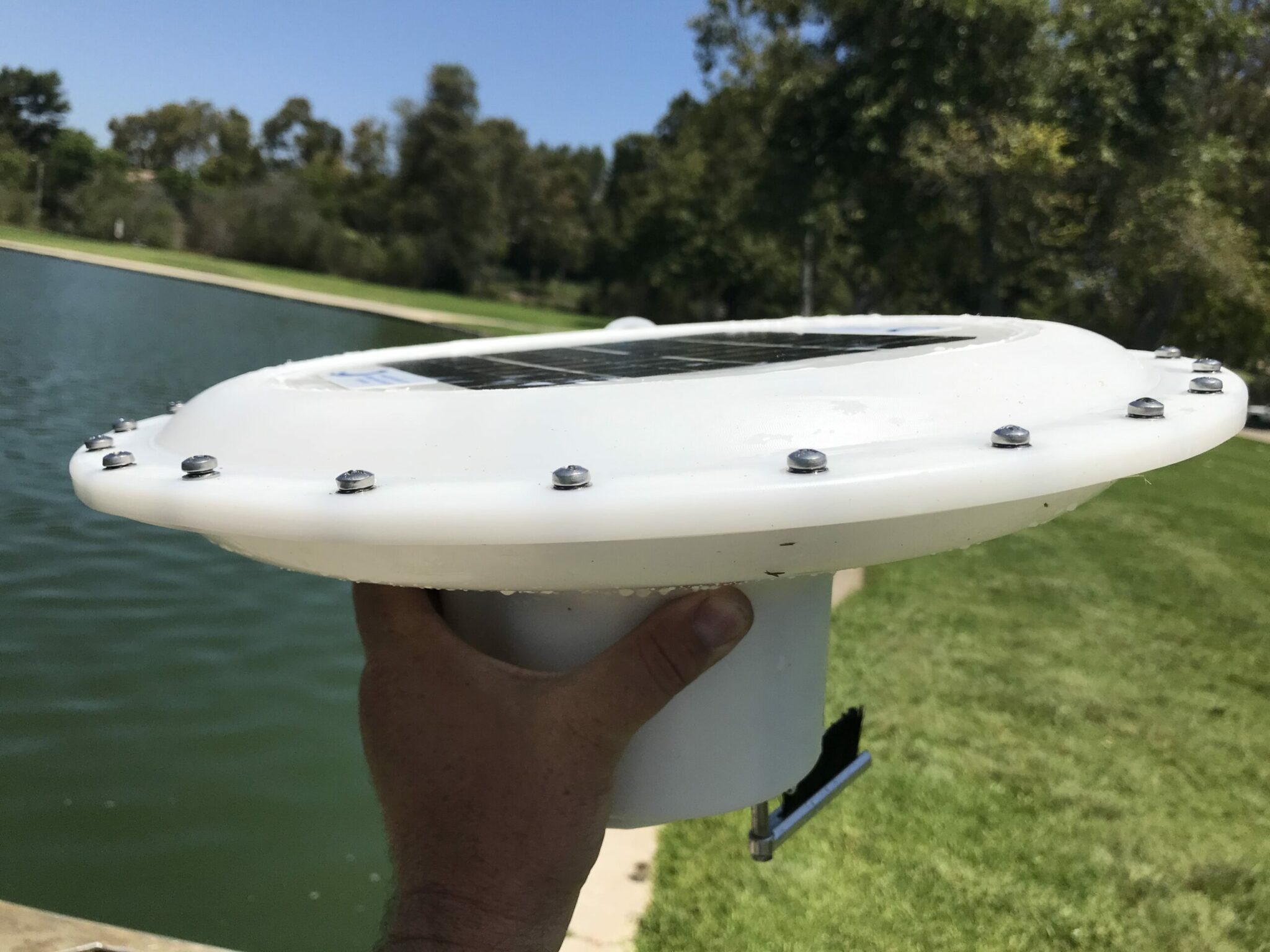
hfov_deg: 63.4
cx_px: 635
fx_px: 1027
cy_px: 476
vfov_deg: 49.7
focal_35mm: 28
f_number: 1.8
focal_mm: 3.99
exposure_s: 1/5319
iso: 20
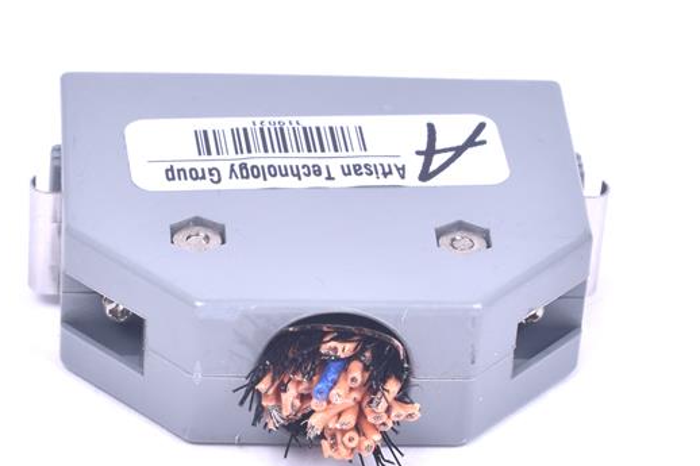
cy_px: 253
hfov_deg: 21.3
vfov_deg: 14.3
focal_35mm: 96
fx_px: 1858
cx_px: 305
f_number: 11
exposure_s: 1/200
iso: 200
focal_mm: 55
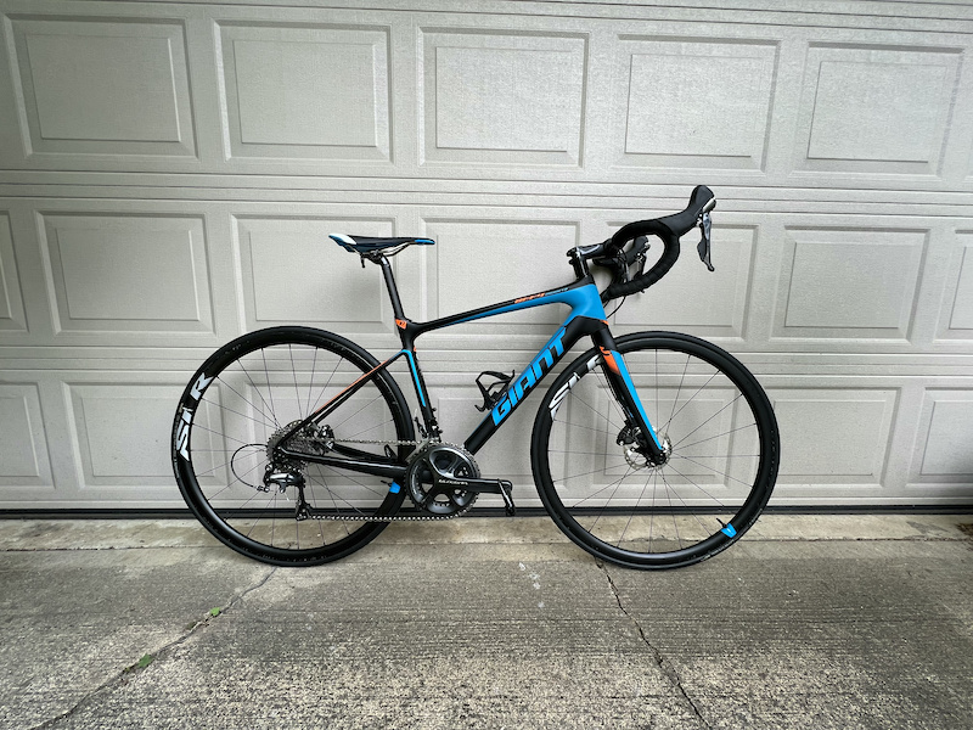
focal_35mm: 13
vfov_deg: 89.9
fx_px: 365
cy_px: 365
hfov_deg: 106.2
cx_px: 486
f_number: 1.8
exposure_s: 1/99
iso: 40
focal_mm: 1.57
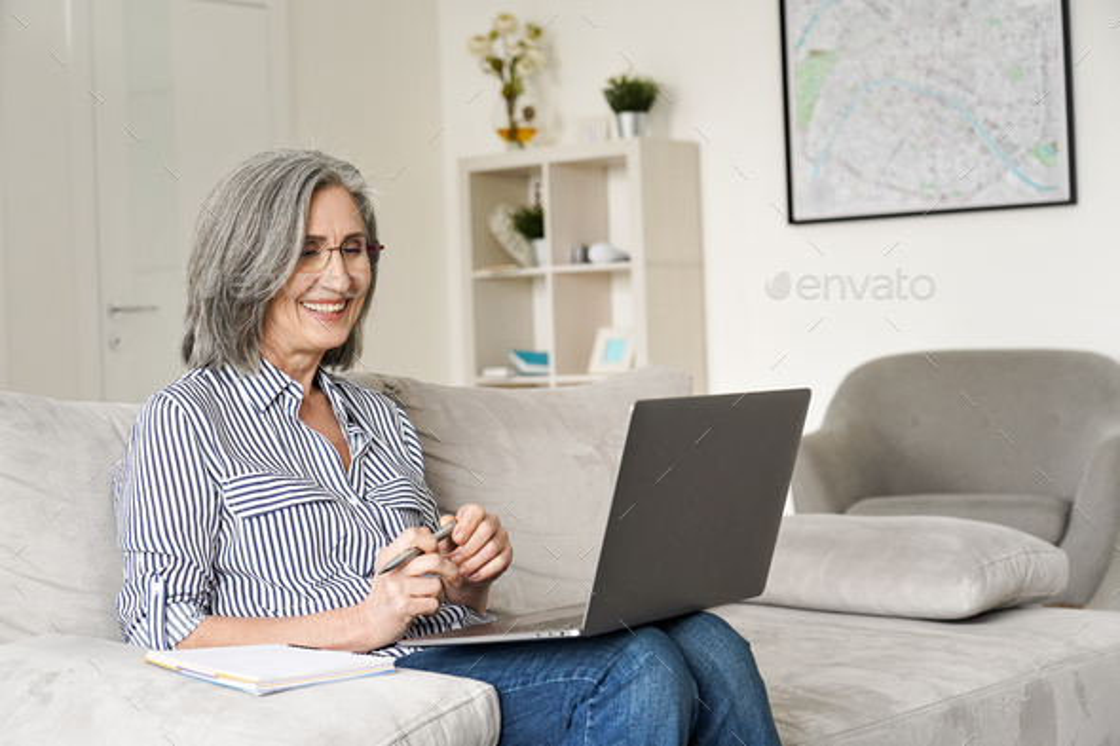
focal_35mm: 61
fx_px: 1897
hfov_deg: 32.9
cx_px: 560
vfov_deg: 22.2
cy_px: 373
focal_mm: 61
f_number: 4
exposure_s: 1/500
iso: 2500
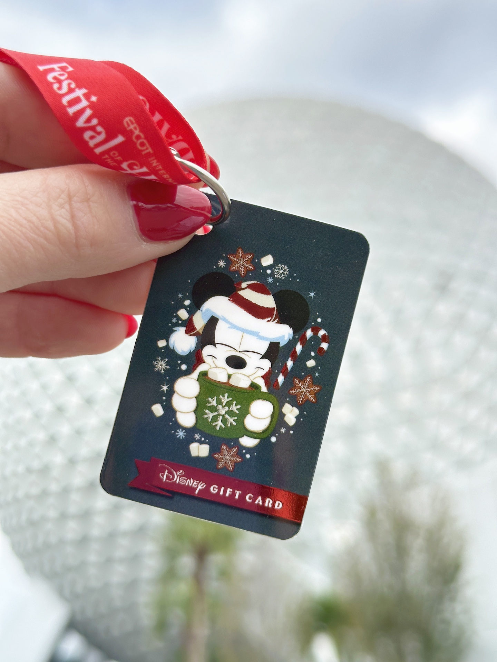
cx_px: 248
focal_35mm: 48
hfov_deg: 30.3
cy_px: 331
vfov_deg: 39.7
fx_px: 919
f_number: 1.78
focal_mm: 6.86
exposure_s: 1/2028
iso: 64
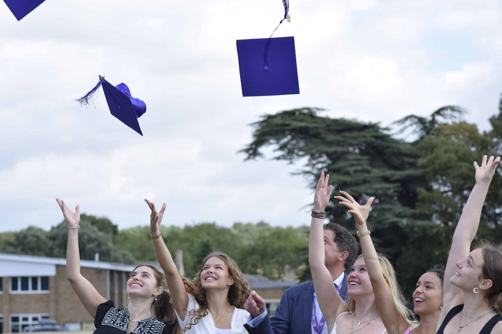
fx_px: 1778
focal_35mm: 128
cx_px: 251
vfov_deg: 10.8
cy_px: 167
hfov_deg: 16.1
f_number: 5
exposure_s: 1/1250
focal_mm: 85
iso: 400
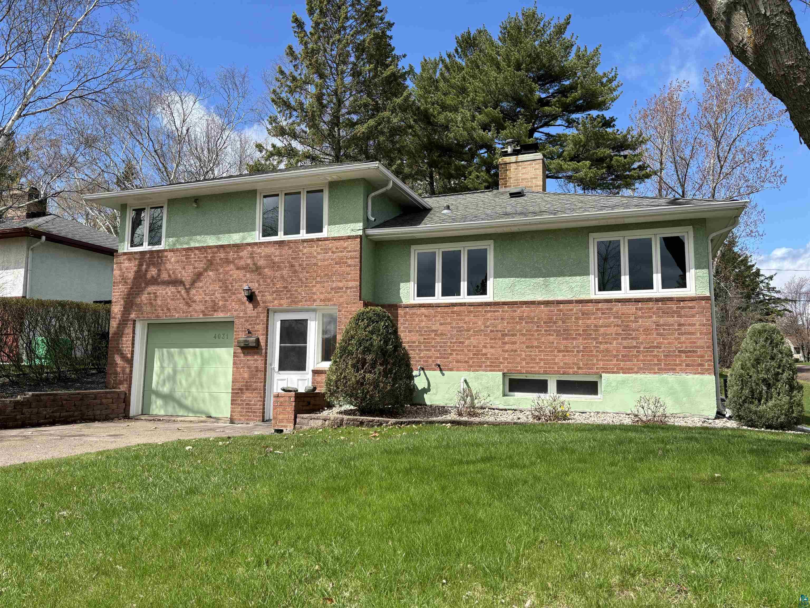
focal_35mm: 26
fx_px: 608
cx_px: 405
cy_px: 304
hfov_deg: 67.3
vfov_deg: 53.1
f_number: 1.6
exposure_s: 1/2571
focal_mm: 5.96
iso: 50
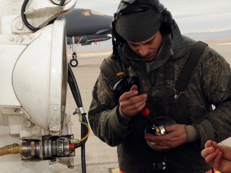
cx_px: 72
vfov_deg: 20.1
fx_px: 487
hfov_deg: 26.5
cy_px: 71
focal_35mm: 73
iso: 1000
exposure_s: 1/250
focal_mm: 28
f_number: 16
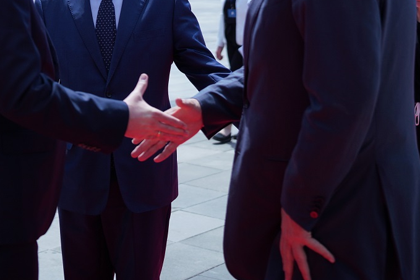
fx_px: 957
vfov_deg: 16.1
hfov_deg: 24.6
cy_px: -37
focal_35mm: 82
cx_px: 129
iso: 200
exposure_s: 1/8000
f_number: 2
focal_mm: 35
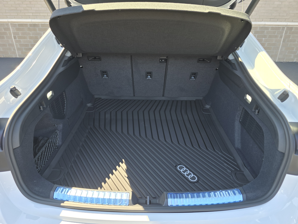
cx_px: 149
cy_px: 112
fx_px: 198
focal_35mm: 23
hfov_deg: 73.9
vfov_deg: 58.9
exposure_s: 1/180
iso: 32
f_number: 1.7
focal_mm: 6.3
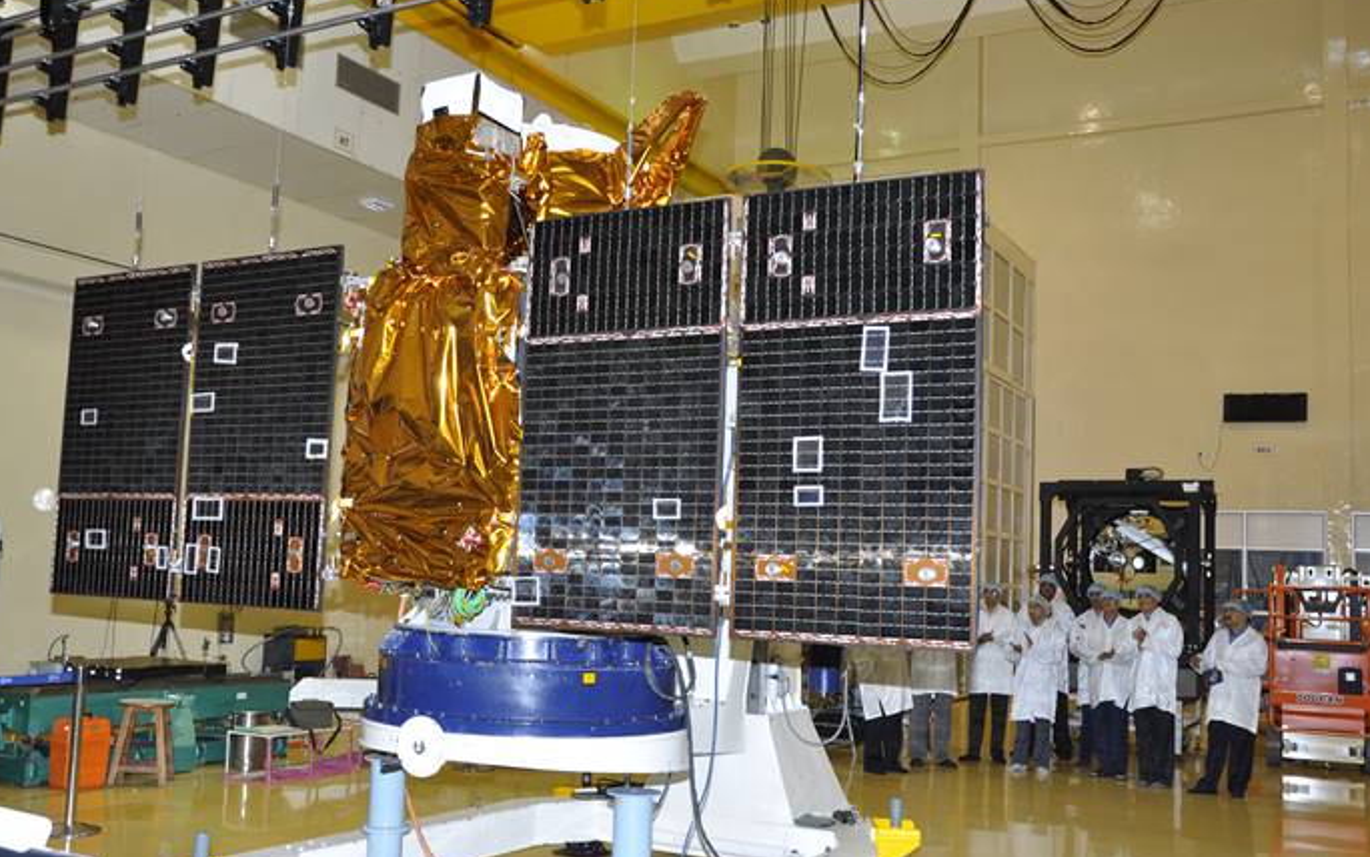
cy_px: 445
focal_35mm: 36
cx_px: 646
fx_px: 1328
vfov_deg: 35.8
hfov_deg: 54.5
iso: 400
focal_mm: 21
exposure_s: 1/60
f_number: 5
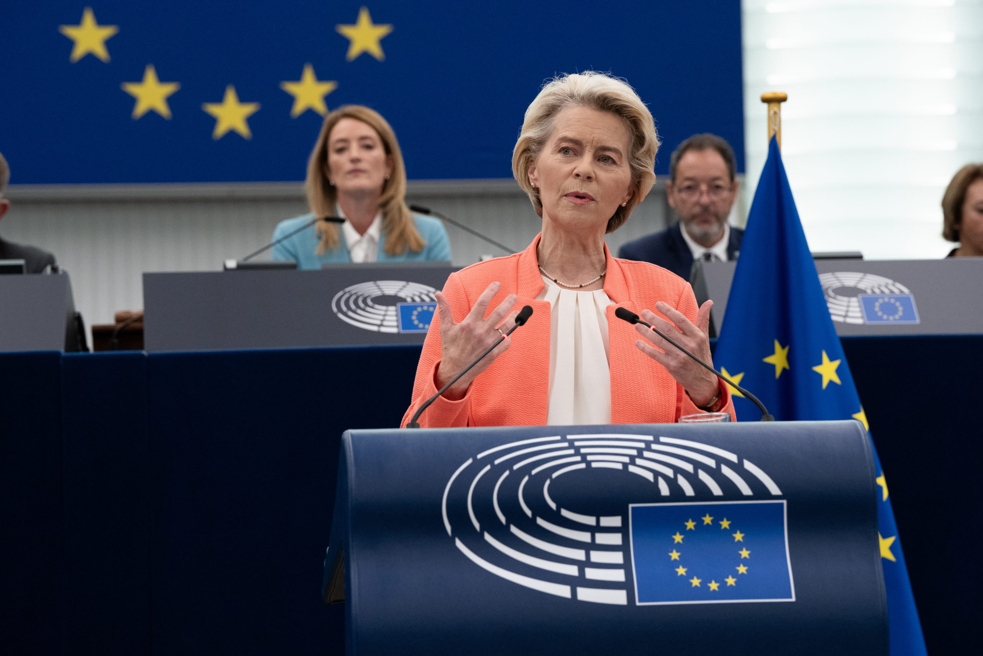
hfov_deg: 15.5
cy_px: 328
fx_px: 3604
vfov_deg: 10.4
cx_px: 492
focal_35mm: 132
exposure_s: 1/400
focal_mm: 132
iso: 6400
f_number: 6.3
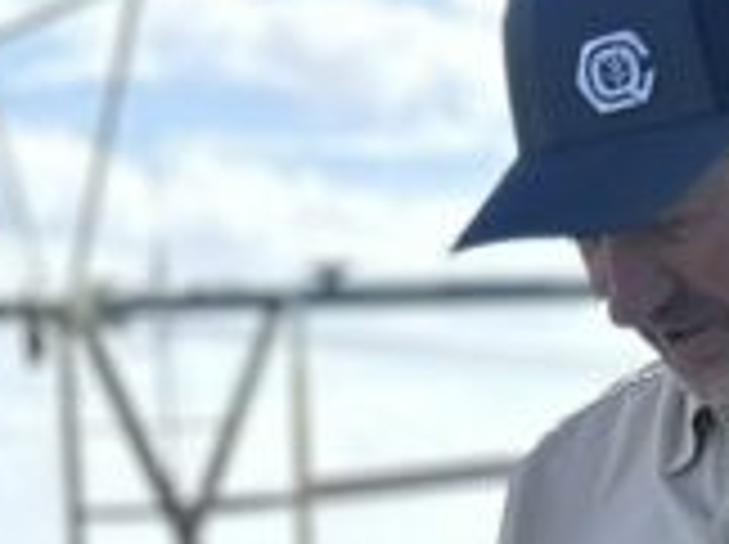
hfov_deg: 10.2
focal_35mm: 193
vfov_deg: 7.2
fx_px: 4058
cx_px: 112
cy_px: 1313
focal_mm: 5.7
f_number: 1.5
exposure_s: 1/6579
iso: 50
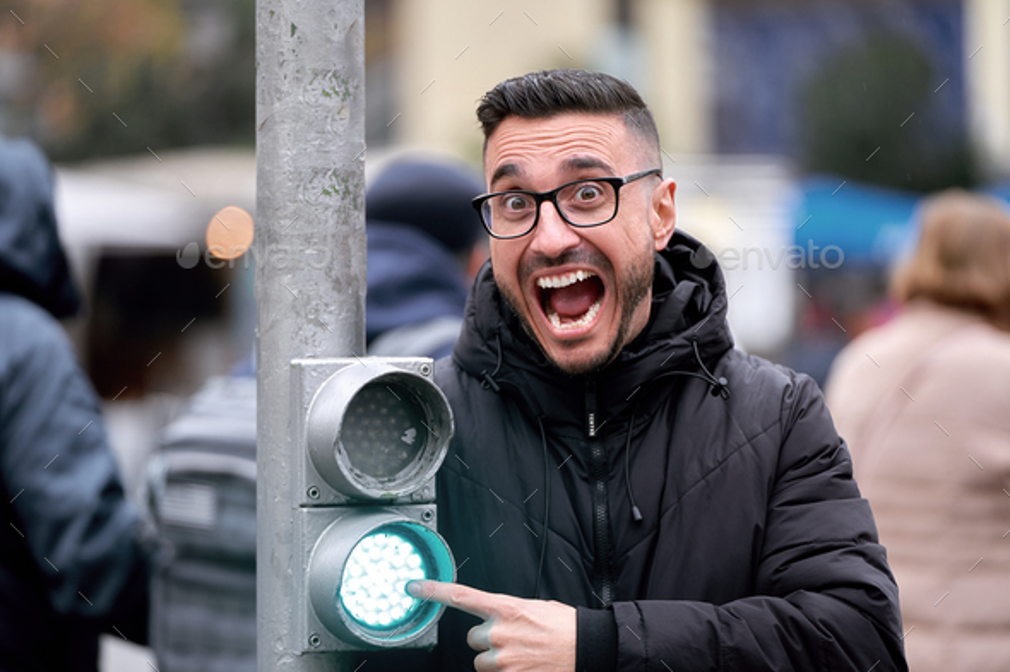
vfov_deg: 9.0
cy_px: 336
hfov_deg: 13.5
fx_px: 4263
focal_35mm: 152
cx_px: 505
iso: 200
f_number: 2.8
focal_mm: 152
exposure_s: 1/250
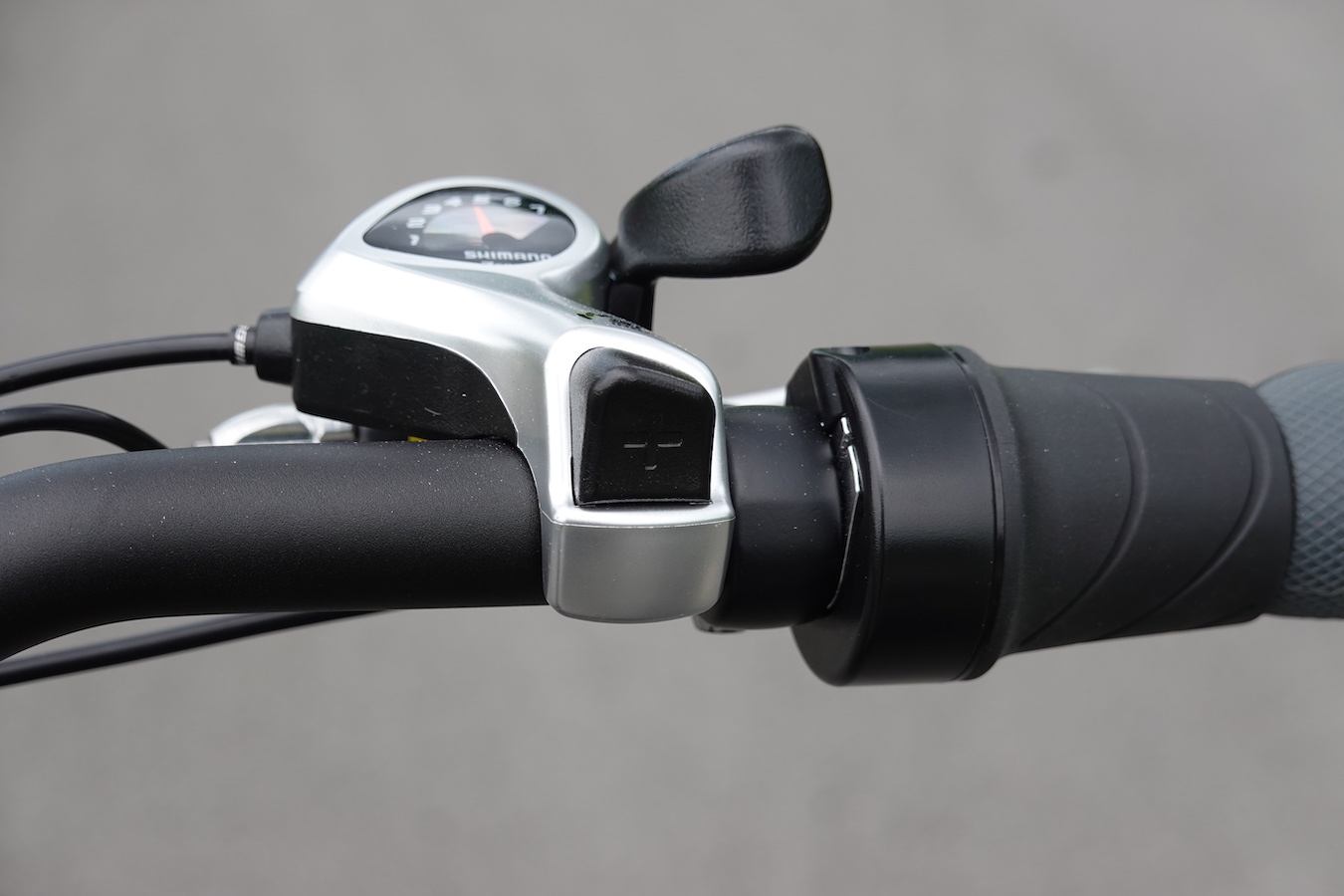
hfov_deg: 27.0
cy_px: 448
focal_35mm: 75
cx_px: 672
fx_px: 2800
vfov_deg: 18.2
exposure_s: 1/80
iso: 100
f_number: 4
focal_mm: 27.44
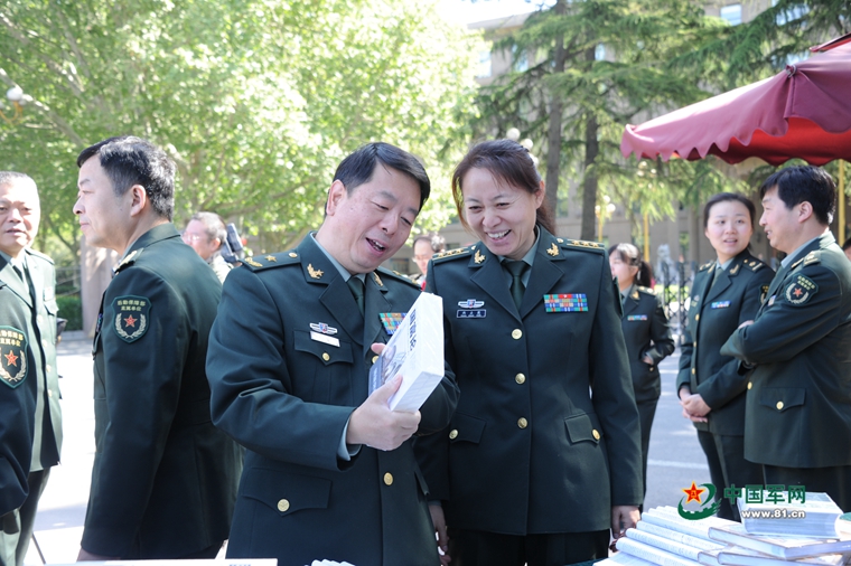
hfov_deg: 44.5
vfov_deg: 30.5
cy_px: 283
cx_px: 426
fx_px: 1040
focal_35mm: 44
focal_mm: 44
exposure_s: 1/100
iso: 400
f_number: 5.6
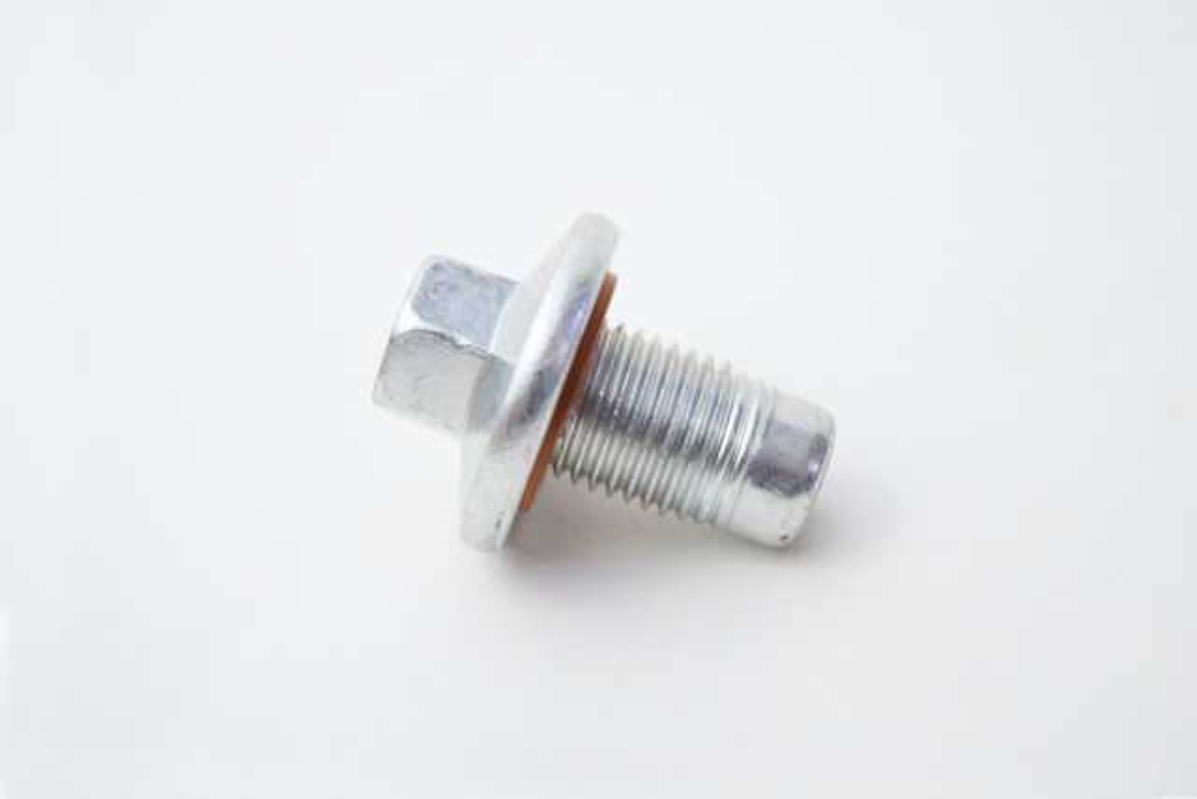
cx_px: 598
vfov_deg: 21.6
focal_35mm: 63
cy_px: 400
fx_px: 2095
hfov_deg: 31.9
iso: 1000
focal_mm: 42
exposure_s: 1/60
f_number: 5
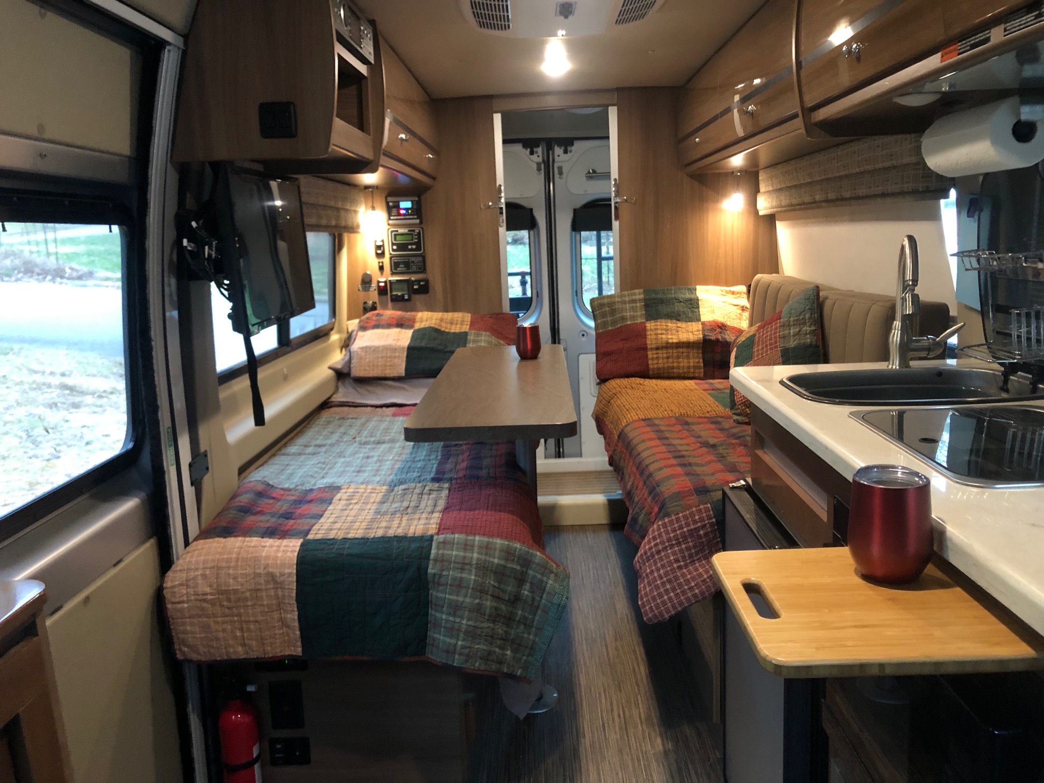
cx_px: 522
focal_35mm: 28
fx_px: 844
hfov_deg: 63.4
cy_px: 392
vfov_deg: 49.7
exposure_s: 1/6
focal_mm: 3.99
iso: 100
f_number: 1.8
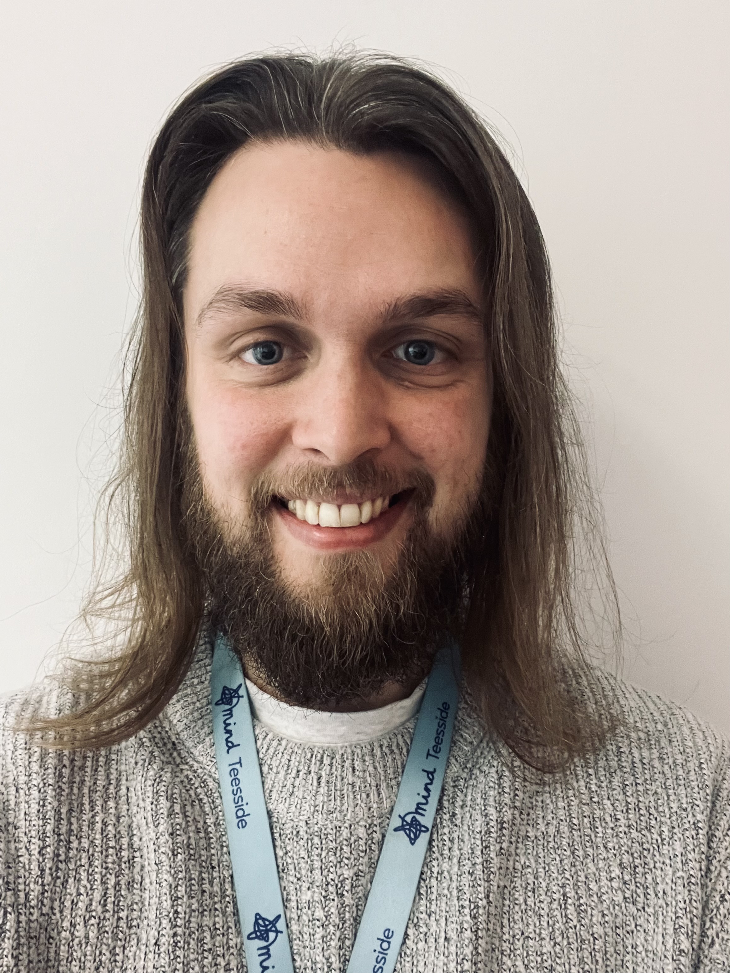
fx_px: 844
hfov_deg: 46.8
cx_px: 365
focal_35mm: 30
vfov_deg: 60.0
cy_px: 486
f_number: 2.2
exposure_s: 1/25
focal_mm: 2.71
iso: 800
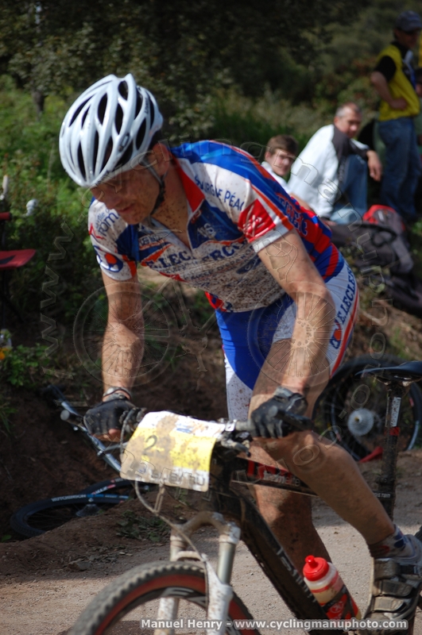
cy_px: 318
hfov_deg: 10.6
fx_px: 2275
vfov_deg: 15.9
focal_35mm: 129
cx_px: 211
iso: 200
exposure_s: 1/1250
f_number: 4.5
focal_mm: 86
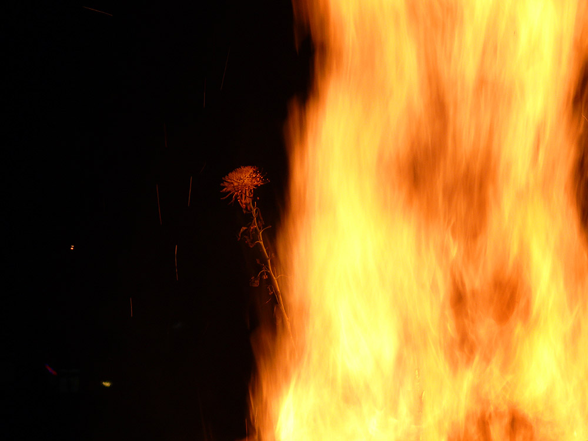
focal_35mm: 159
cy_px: 220
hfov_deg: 12.4
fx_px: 2701
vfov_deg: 9.3
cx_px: 294
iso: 100
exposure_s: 1/50
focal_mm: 33.6
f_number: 3.6
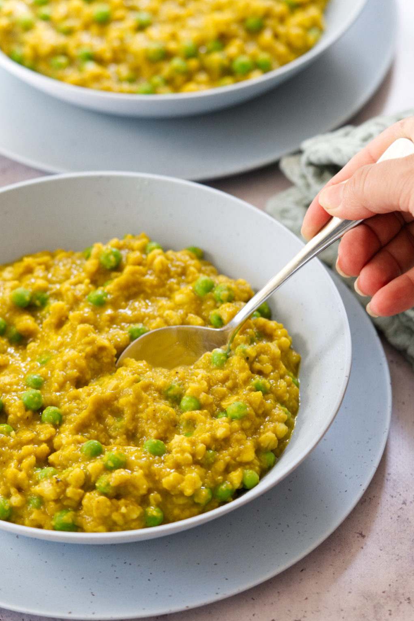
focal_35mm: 136
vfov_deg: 15.1
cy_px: 311
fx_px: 2346
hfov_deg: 10.1
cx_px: 208
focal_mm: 90
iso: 2000
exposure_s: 1/200
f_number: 3.5
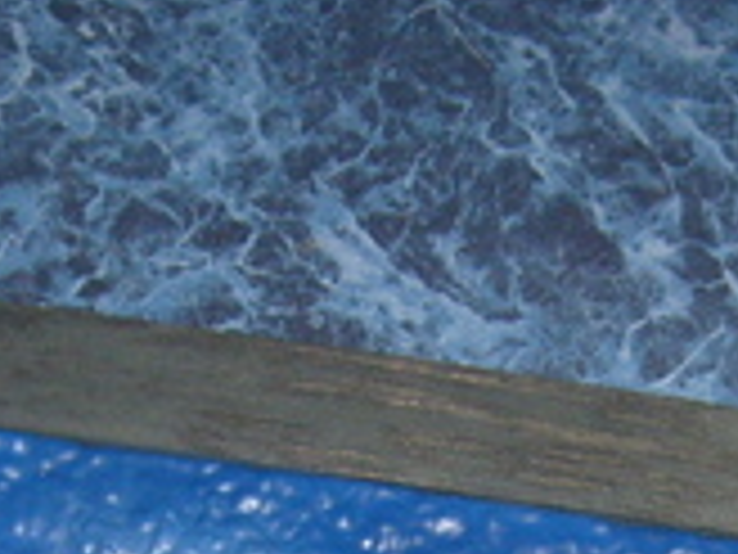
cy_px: 991
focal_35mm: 137
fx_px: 2921
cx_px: 477
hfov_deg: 14.4
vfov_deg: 10.2
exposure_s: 1/45
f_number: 2.8
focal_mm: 5.8
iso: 100
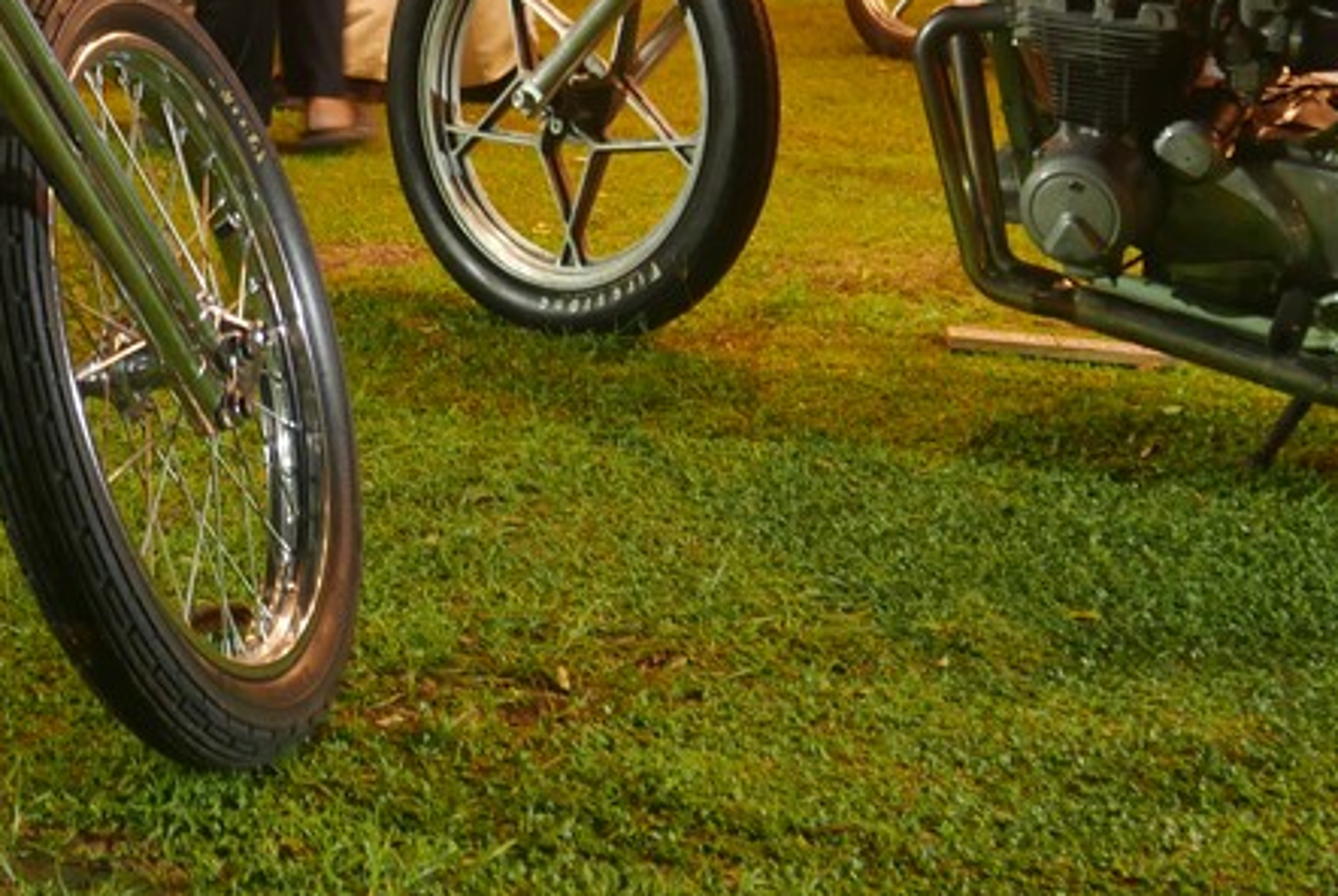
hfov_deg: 22.8
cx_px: 315
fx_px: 3275
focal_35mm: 88
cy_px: 2
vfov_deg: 15.3
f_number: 2.4
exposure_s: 1/15
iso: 1600
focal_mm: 17.2
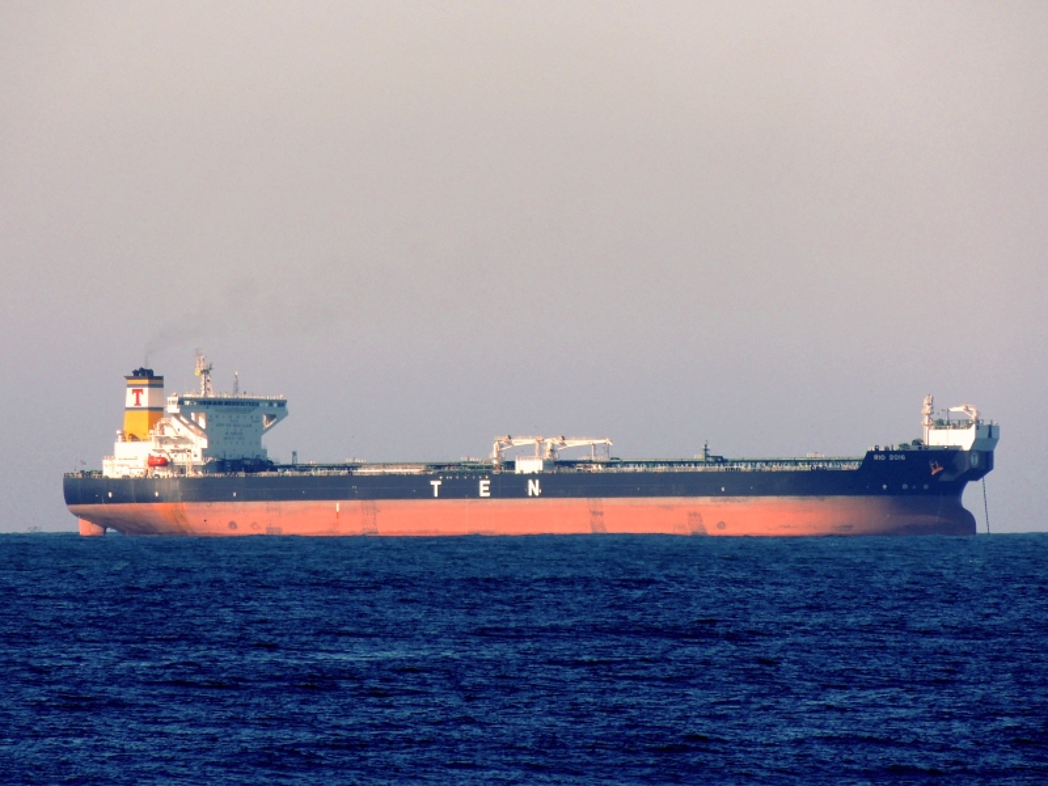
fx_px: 21193
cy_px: 393
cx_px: 524
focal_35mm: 700
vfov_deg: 2.1
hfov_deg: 2.8
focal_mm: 124.8
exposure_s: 1/640
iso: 100
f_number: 5
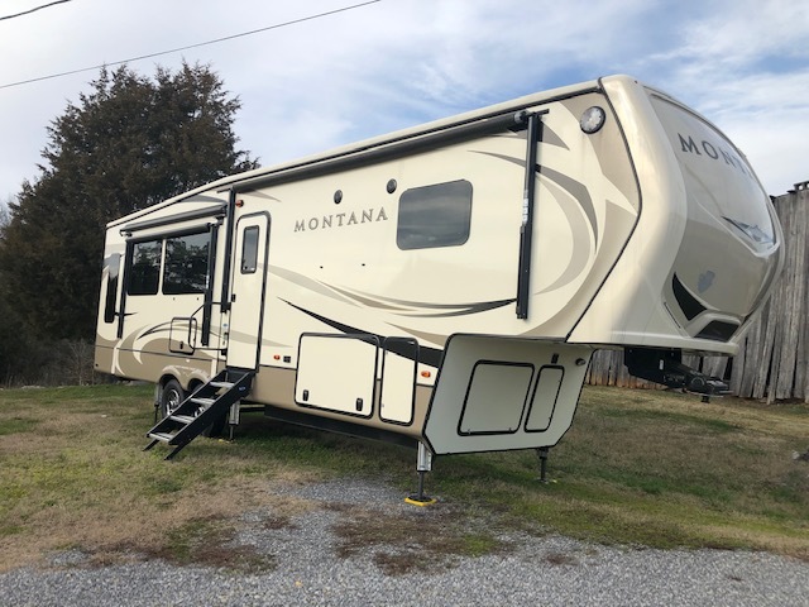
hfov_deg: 63.4
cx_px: 404
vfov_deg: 49.7
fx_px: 654
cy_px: 304
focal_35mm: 28
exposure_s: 1/1372
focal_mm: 3.99
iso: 20
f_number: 1.8
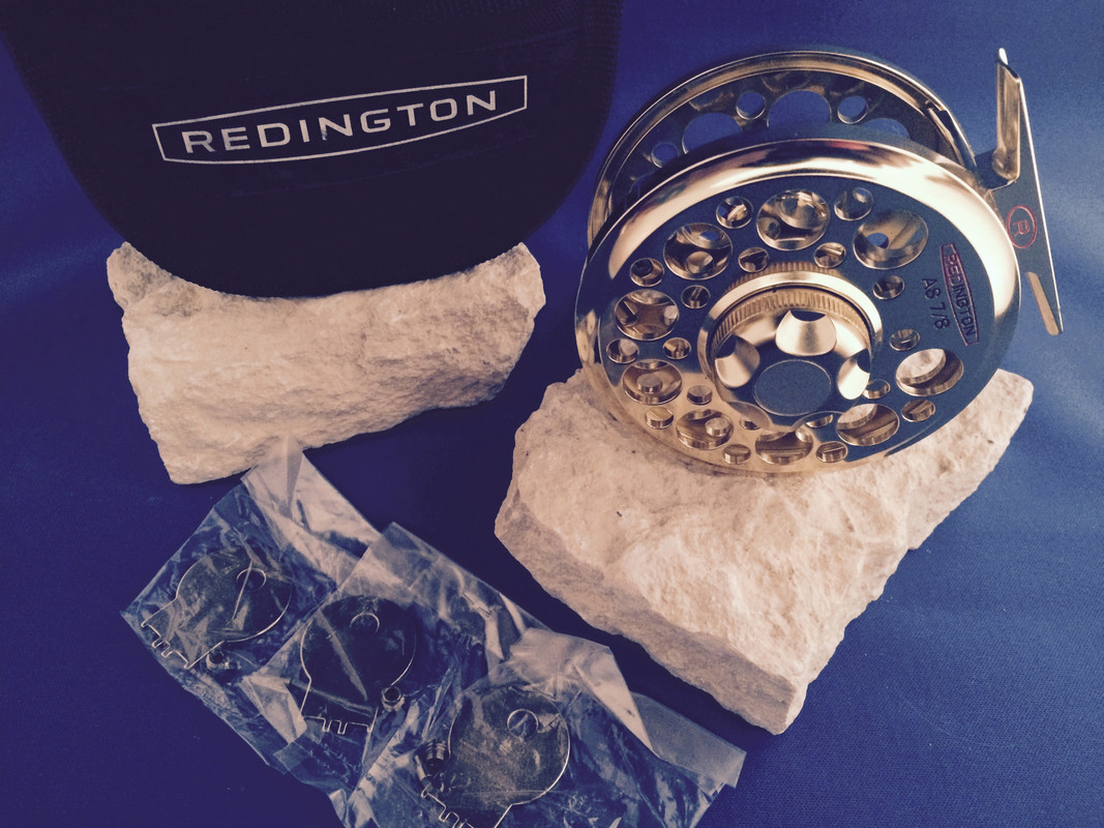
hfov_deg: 61.7
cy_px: 414
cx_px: 552
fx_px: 925
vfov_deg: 48.2
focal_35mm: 29
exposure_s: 1/15
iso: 400
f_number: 2.2
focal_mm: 4.15
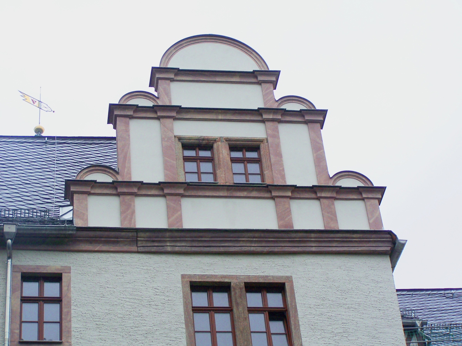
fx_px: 1255
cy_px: 173
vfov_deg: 15.7
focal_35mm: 94
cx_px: 231
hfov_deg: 20.9
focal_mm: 15.6
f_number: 3.2
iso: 80
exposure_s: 1/500
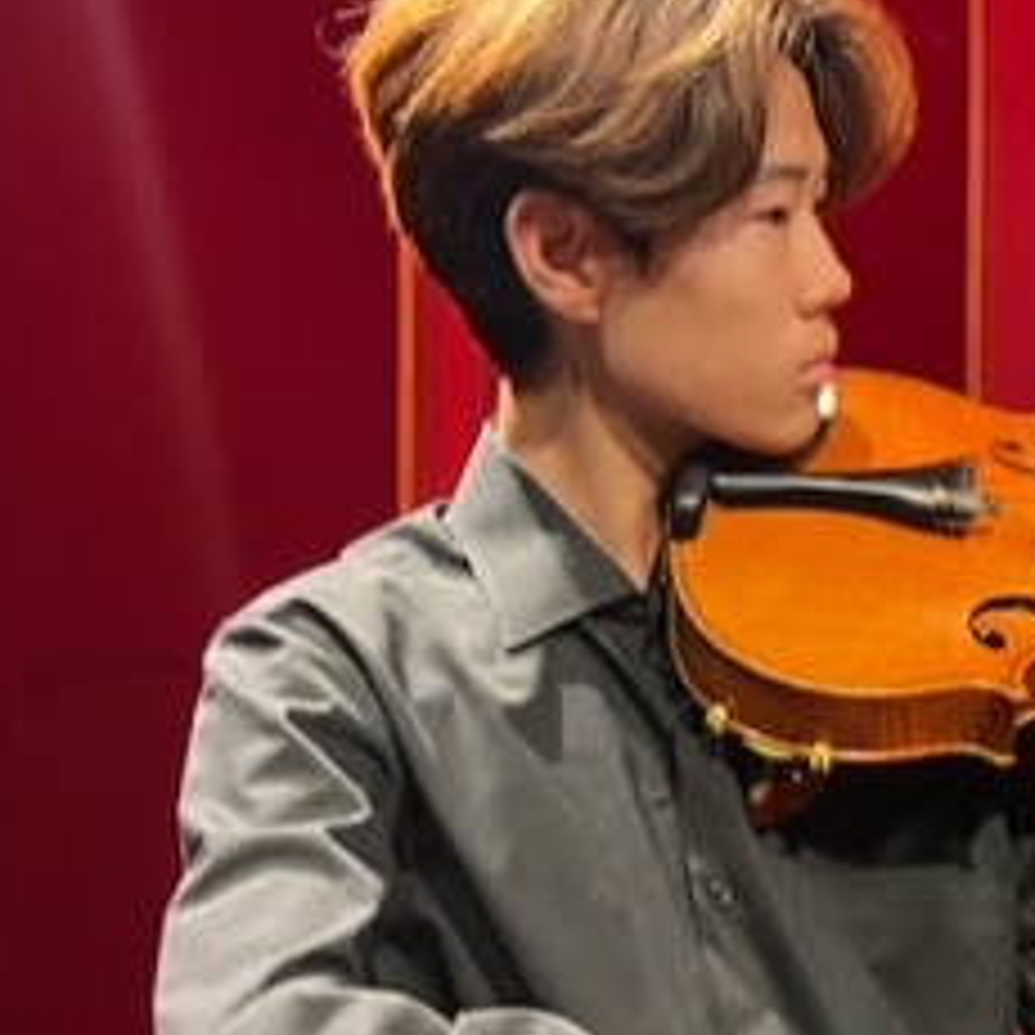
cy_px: 576
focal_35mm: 64
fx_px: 2165
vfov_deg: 26.9
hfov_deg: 26.4
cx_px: 814
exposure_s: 1/60
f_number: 1.6
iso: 320
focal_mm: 5.1
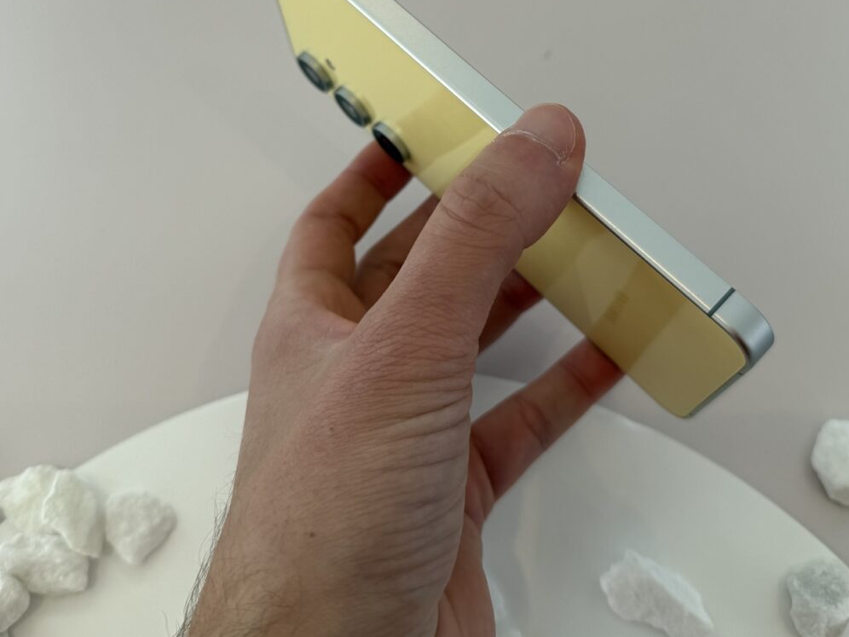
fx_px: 907
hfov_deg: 50.1
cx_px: 436
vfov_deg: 37.6
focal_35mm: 37
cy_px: 154
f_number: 1.78
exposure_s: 1/1018
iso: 80
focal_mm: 6.76
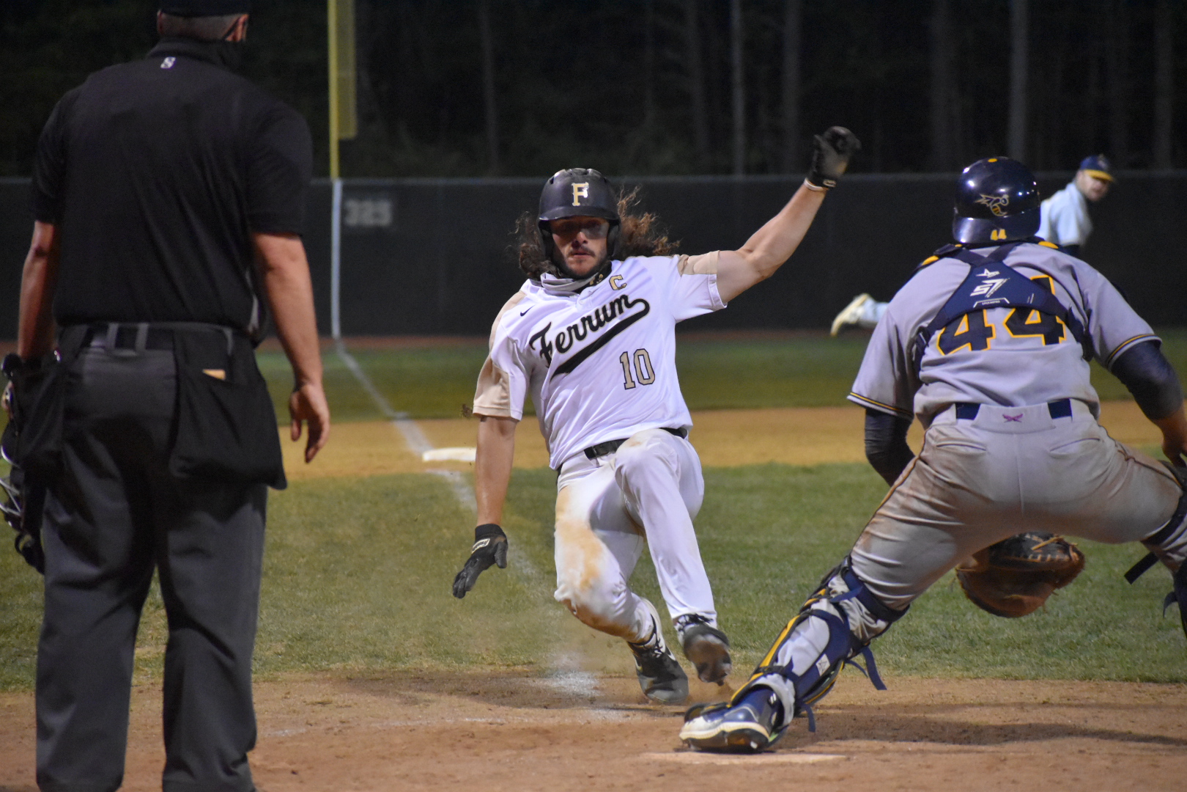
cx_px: 594
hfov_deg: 9.1
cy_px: 396
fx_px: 7418
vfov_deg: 6.1
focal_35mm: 225
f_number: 5
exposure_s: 1/400
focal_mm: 150
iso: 6400
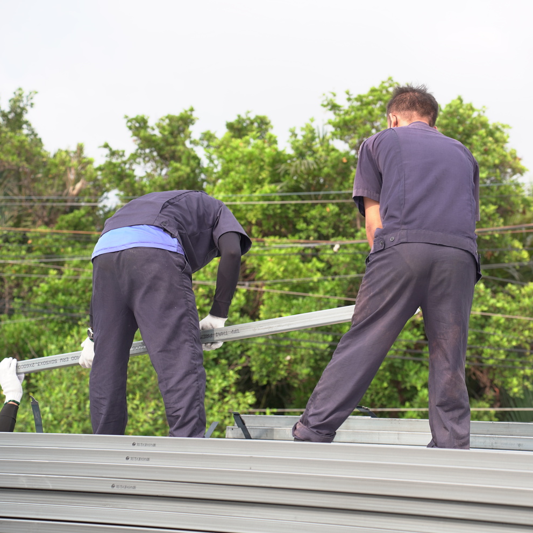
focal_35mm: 81
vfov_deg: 21.4
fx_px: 1411
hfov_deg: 21.2
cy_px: 268
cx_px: 391
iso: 100
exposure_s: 1/250
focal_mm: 63
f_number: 4.5
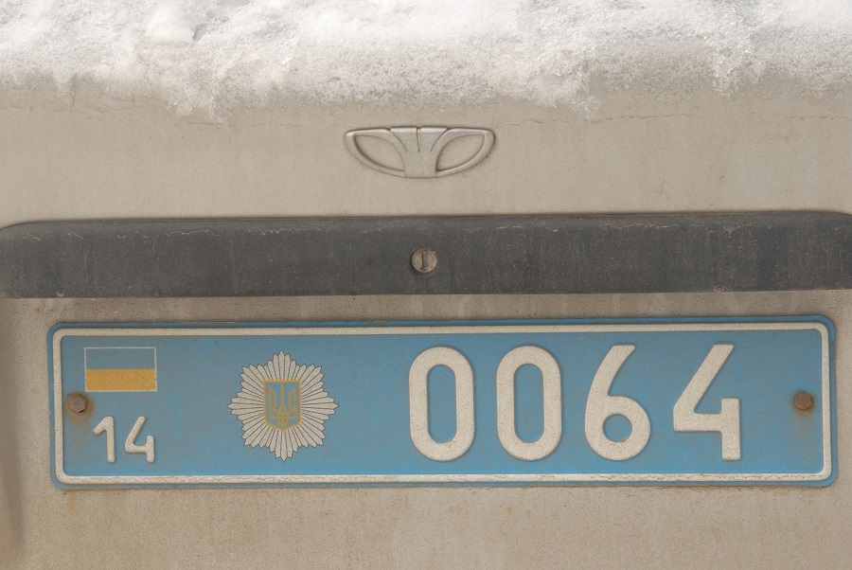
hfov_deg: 14.4
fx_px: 3376
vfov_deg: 9.6
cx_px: 426
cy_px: 285
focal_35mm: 142
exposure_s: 1/40
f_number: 13
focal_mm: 95
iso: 200
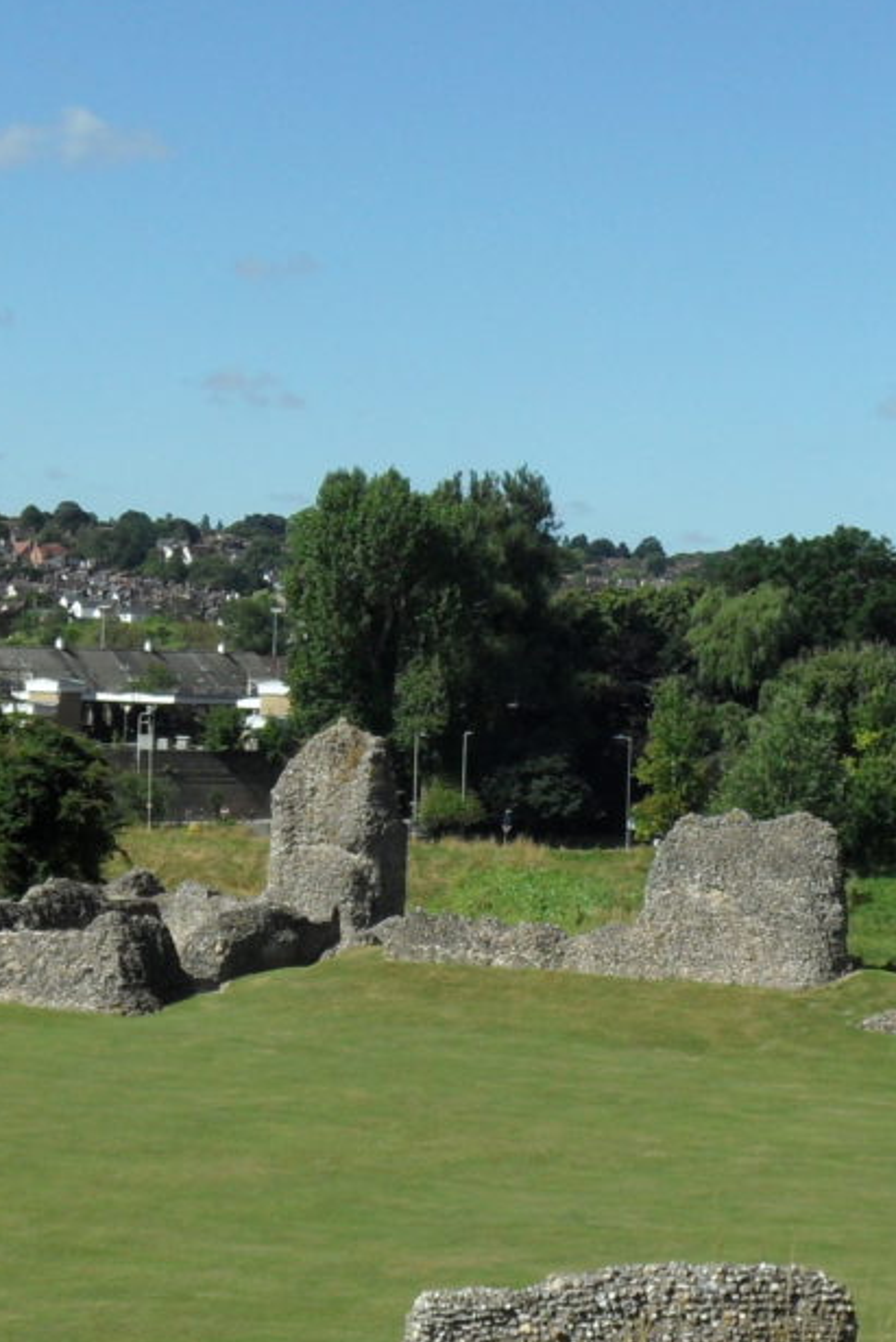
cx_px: 549
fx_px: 3097
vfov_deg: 24.4
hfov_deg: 16.4
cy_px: 773
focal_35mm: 83
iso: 80
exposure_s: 1/1000
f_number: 3.4
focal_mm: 5.3
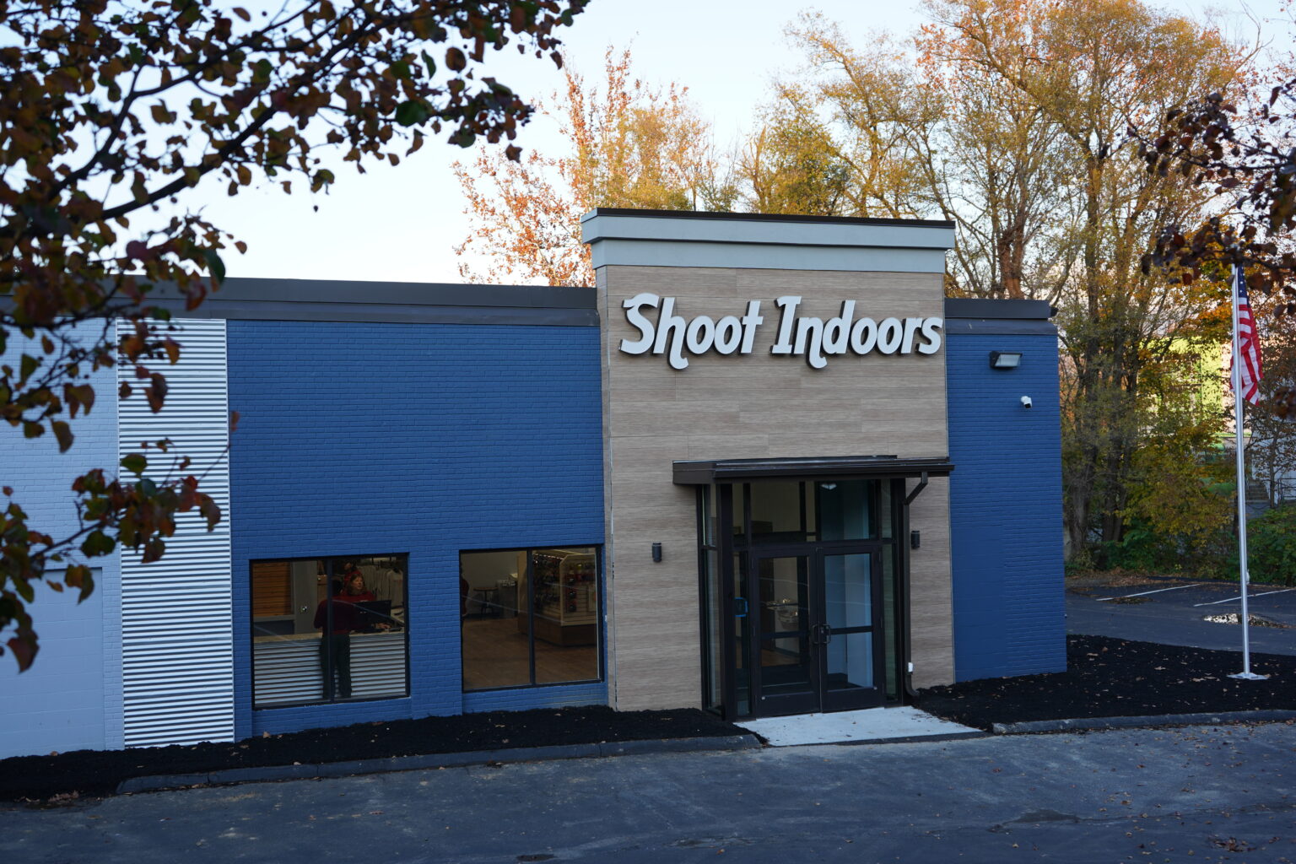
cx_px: 648
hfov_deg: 50.7
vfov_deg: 35.1
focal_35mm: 38
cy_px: 432
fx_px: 1368
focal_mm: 38
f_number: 4.5
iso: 100
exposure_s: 1/60
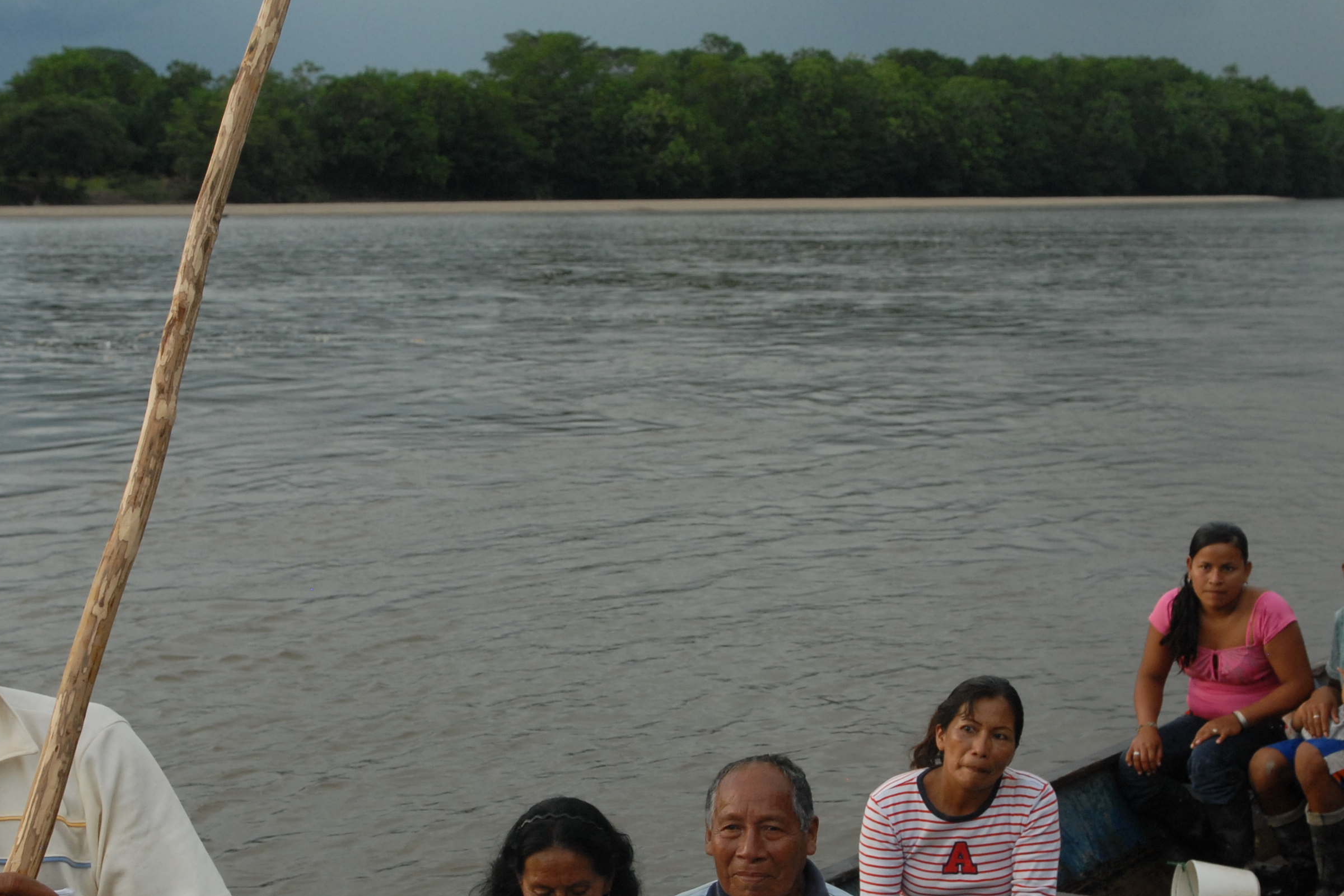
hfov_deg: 31.9
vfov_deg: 21.4
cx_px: 627
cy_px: 670
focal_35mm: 63
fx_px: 2352
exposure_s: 1/320
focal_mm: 26
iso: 400
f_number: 6.3
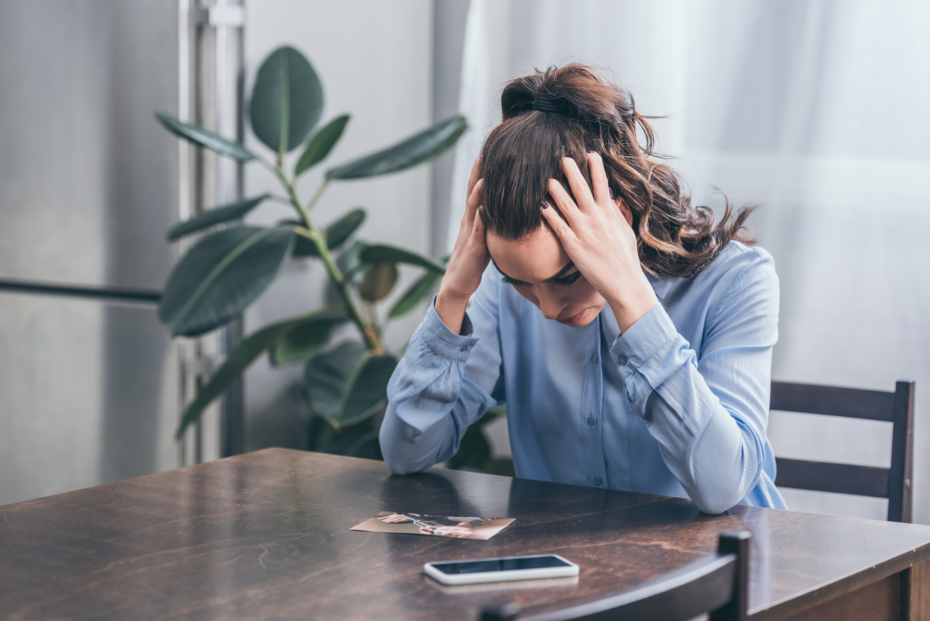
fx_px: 2713
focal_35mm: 105
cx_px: 465
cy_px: 310
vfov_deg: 13.1
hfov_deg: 19.4
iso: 160
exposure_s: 1/200
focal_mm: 105
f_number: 3.5
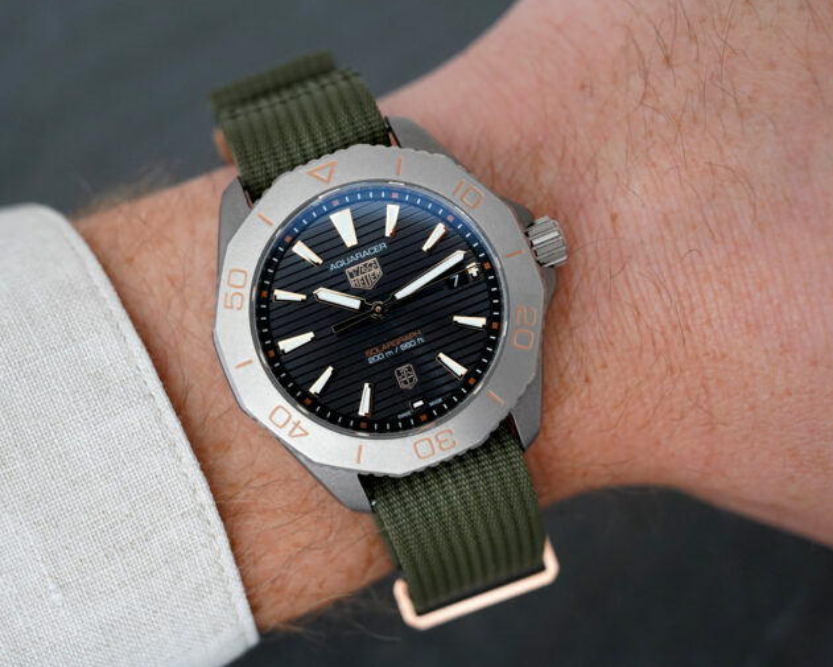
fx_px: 986
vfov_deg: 37.3
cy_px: 333
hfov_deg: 45.7
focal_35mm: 40
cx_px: 380
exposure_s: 1/40
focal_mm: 35
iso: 2500
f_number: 5
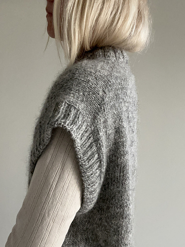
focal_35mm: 30
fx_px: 214
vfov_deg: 60.0
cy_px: 124
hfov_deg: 46.8
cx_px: 92
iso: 320
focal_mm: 2.71
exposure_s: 1/60
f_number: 2.2
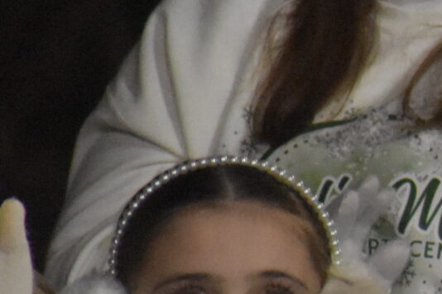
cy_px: 71
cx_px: 1007
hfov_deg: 1.0
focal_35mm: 2013
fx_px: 24713
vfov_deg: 0.7
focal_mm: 280
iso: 4500
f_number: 6.3
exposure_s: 1/500
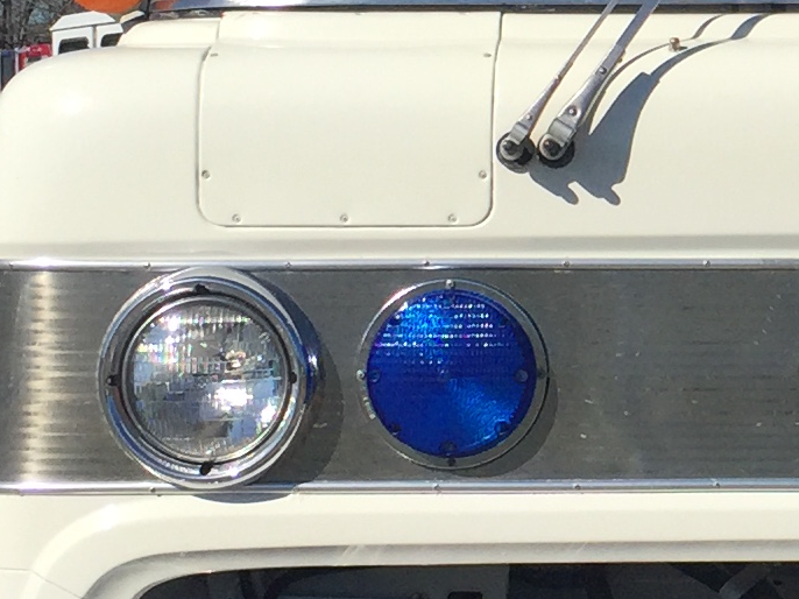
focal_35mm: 138
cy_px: 131
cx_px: 994
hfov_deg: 13.8
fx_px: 3184
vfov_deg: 10.7
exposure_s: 1/3968
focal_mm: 4.15
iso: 32
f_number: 2.2
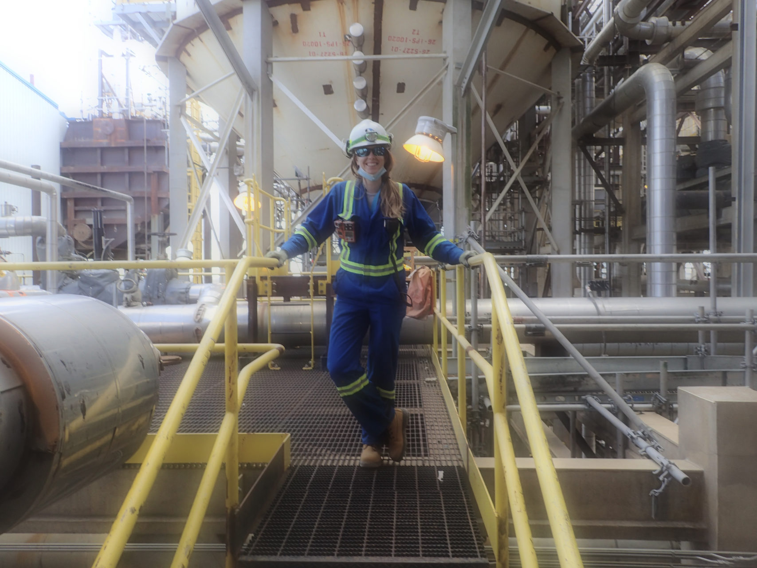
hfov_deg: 69.4
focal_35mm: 25
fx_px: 547
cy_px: 284
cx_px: 378
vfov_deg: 54.9
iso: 100
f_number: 2.8
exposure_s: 1/125
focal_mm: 4.5
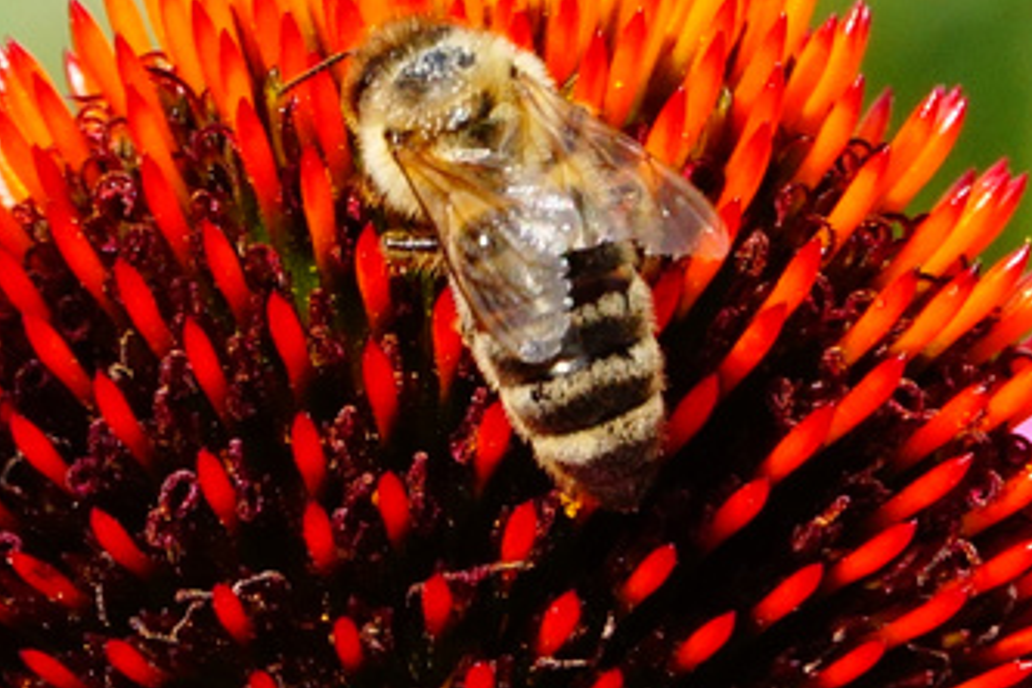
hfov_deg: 0.7
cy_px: 676
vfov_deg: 0.5
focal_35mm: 2918
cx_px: 291
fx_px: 83643
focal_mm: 220
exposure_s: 1/250
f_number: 8
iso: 200
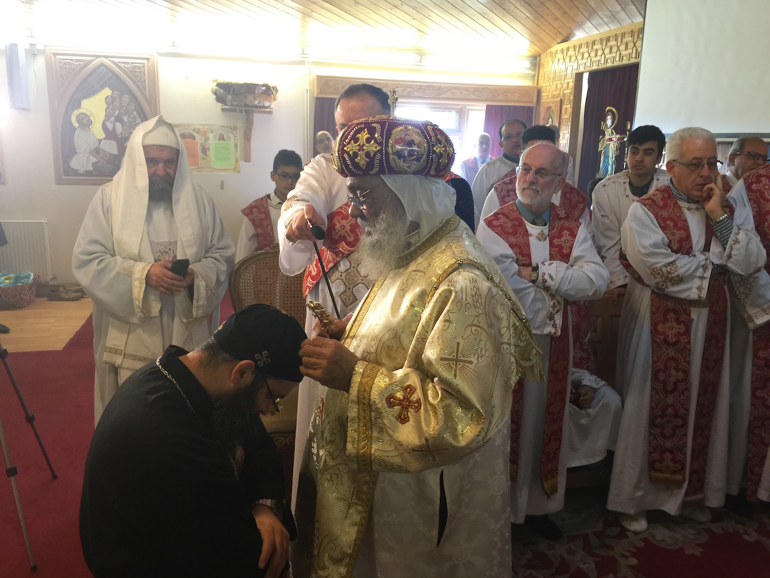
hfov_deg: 61.7
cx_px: 385
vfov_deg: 48.2
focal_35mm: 29
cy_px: 289
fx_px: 645
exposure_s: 1/17
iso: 64
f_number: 2.2
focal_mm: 4.15
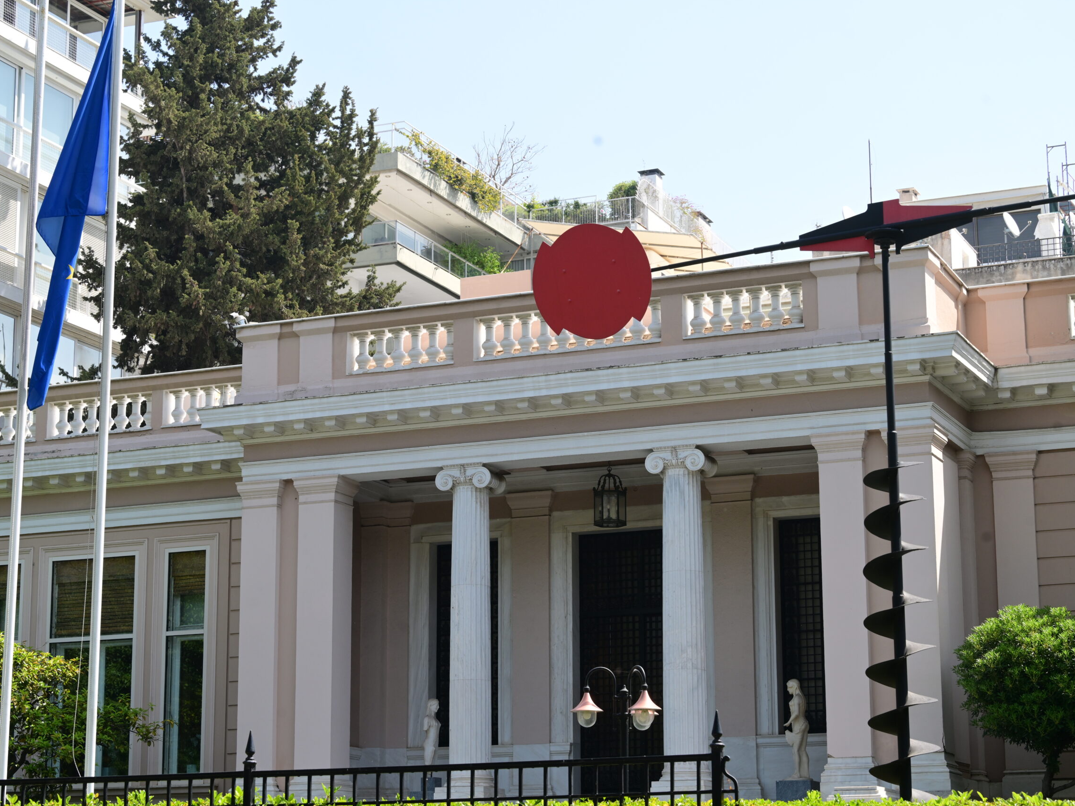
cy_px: 402
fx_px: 2360
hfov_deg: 25.7
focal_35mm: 76
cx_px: 488
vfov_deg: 19.4
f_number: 9
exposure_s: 1/320
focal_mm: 70
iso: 320
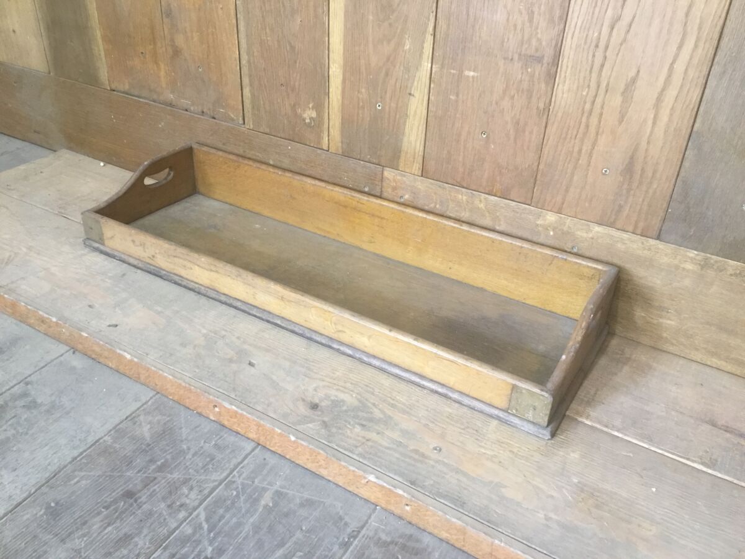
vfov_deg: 45.4
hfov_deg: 58.4
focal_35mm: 31
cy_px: 280
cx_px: 372
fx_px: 667
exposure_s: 1/33
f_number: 2.4
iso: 125
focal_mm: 3.3
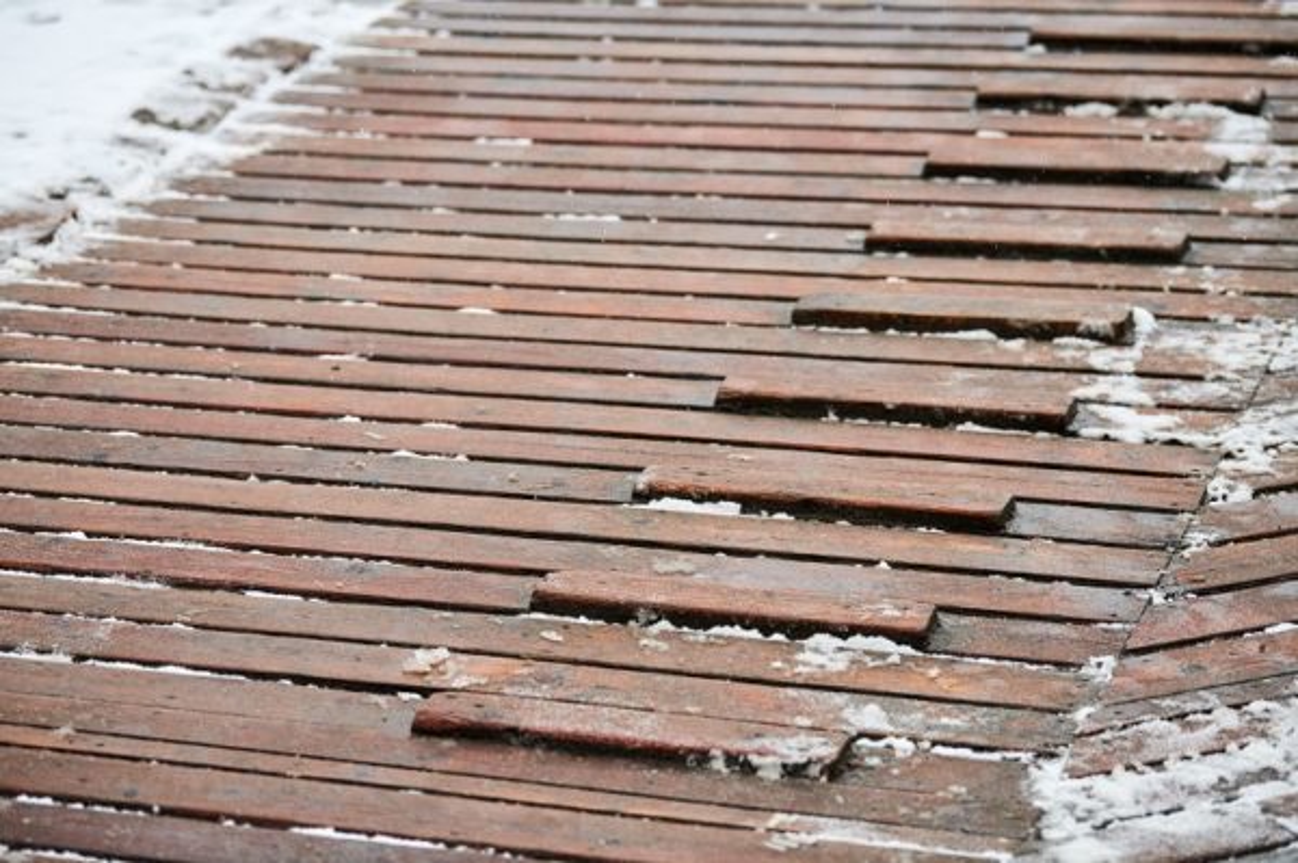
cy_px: 432
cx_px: 649
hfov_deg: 17.7
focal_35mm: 116
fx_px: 4179
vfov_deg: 11.8
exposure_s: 1/400
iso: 800
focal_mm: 116
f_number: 3.5
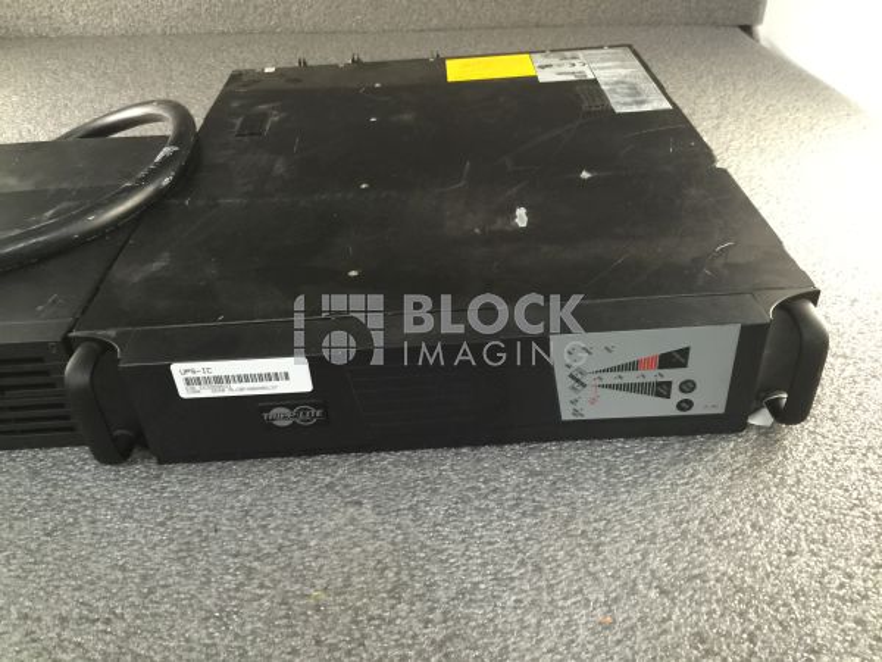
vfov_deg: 48.2
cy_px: 331
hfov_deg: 61.7
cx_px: 441
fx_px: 739
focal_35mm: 29
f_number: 2.2
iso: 125
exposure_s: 1/15
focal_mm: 4.15
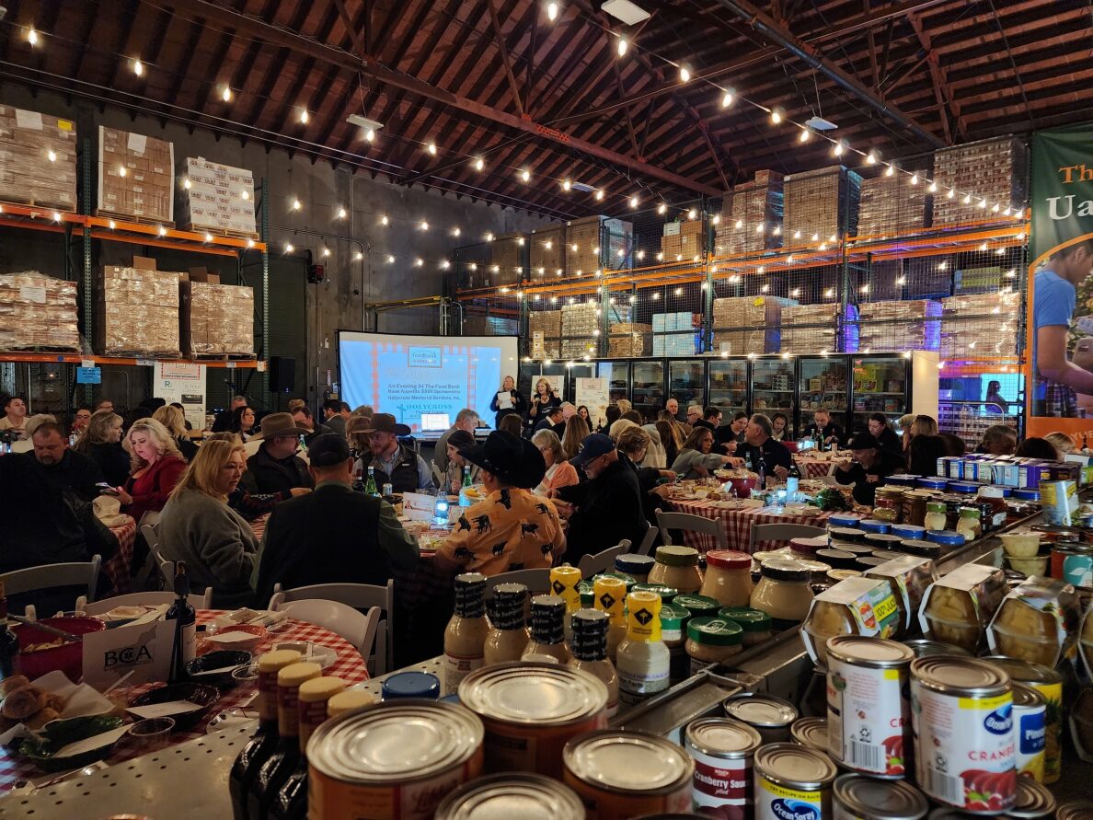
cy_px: 410
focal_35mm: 23
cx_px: 546
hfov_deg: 73.9
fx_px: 726
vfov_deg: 58.9
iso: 640
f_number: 1.8
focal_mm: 6.4
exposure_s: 1/24
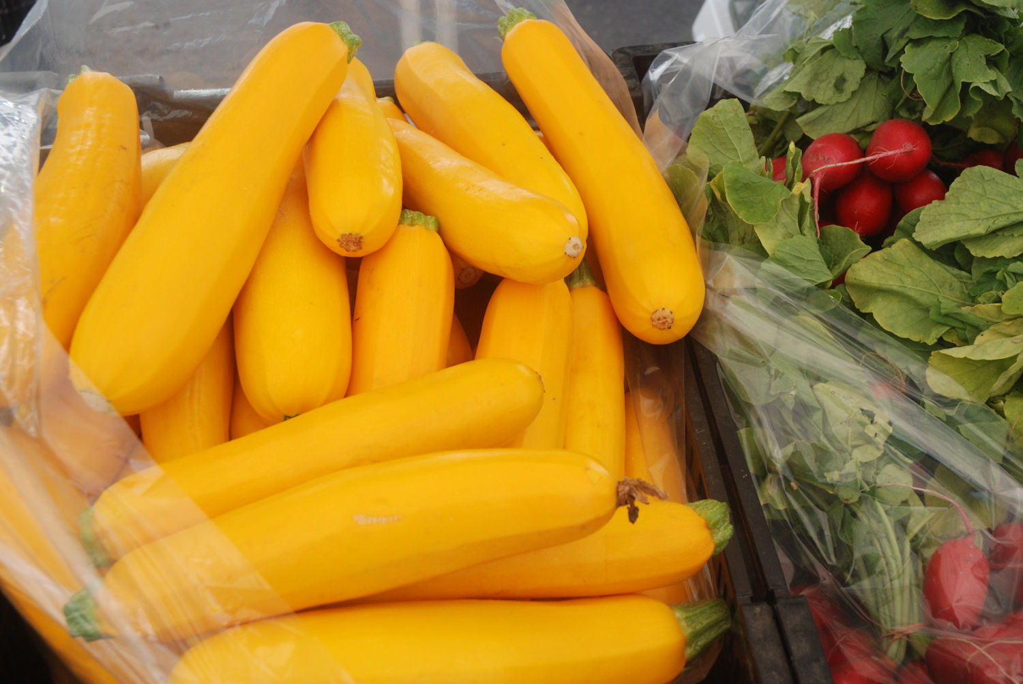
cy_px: 342
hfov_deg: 38.8
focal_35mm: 51
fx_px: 1451
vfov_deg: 26.6
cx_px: 512
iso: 400
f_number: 8
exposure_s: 1/250
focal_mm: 34
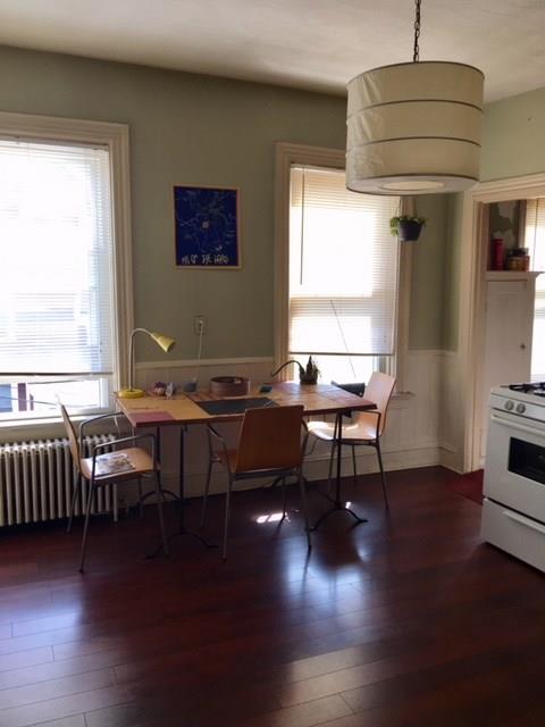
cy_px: 364
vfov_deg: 61.7
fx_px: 609
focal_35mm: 29
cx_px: 272
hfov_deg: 48.2
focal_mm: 4.15
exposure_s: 1/120
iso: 32
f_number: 2.2
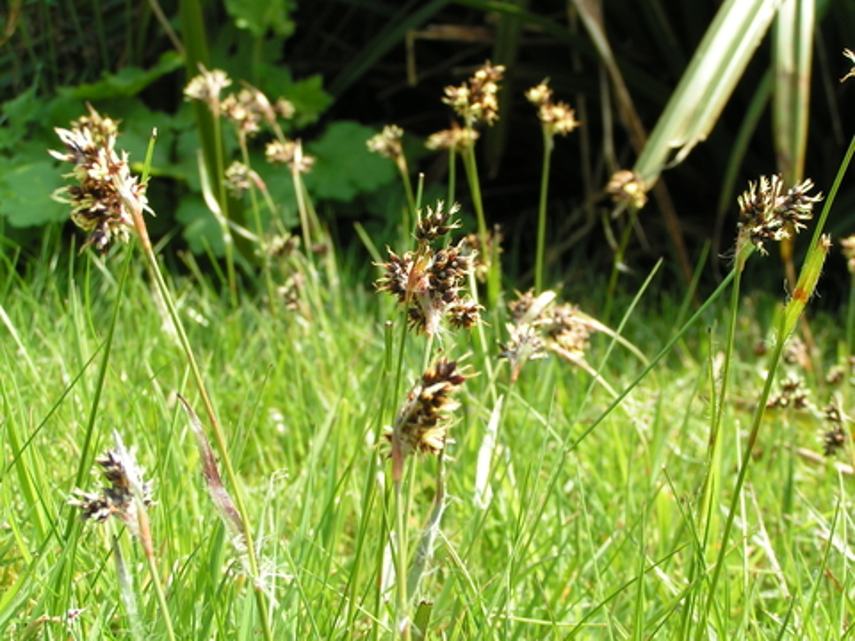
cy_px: 320
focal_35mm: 63
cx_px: 428
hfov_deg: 30.7
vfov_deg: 23.3
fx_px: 1556
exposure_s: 1/100
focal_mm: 9.7
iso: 50
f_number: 5
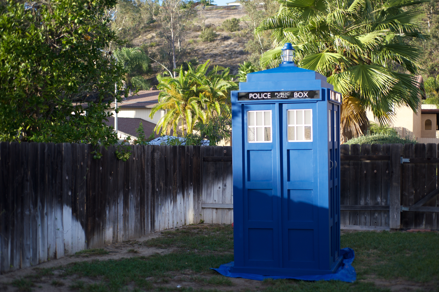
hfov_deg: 33.4
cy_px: 146
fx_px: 731
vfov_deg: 22.6
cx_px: 220
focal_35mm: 60
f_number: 3.2
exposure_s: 1/640
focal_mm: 60
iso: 200
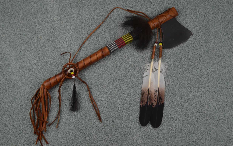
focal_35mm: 46
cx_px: 116
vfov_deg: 28.0
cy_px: 71
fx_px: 292
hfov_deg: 43.5
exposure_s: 1/60
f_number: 7.1
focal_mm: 30
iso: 400
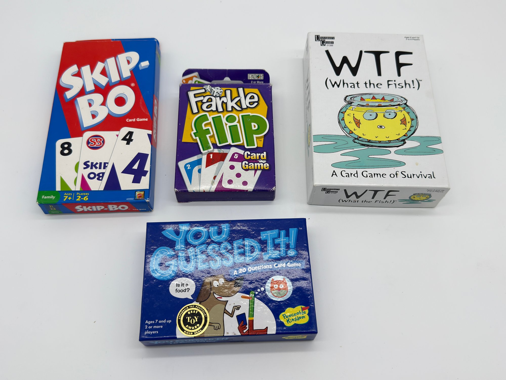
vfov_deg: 42.9
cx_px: 253
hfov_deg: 55.4
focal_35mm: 33
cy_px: 190
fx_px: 482
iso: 64
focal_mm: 6.76
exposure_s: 1/1282
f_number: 1.78
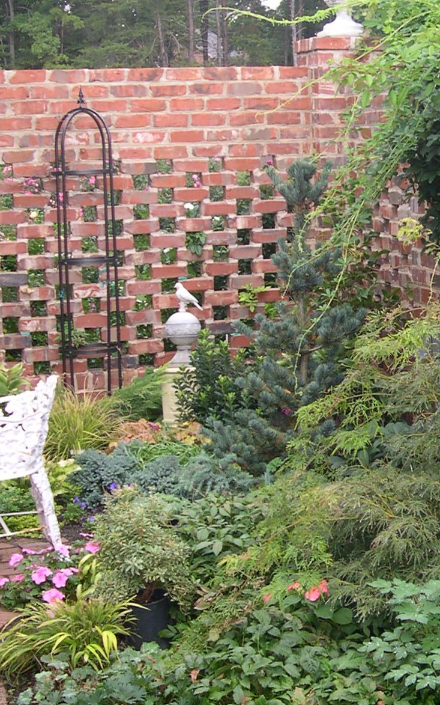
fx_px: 1497
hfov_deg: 16.4
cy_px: 334
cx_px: 433
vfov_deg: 26.5
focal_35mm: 78
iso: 100
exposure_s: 1/122
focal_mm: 8
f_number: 2.8
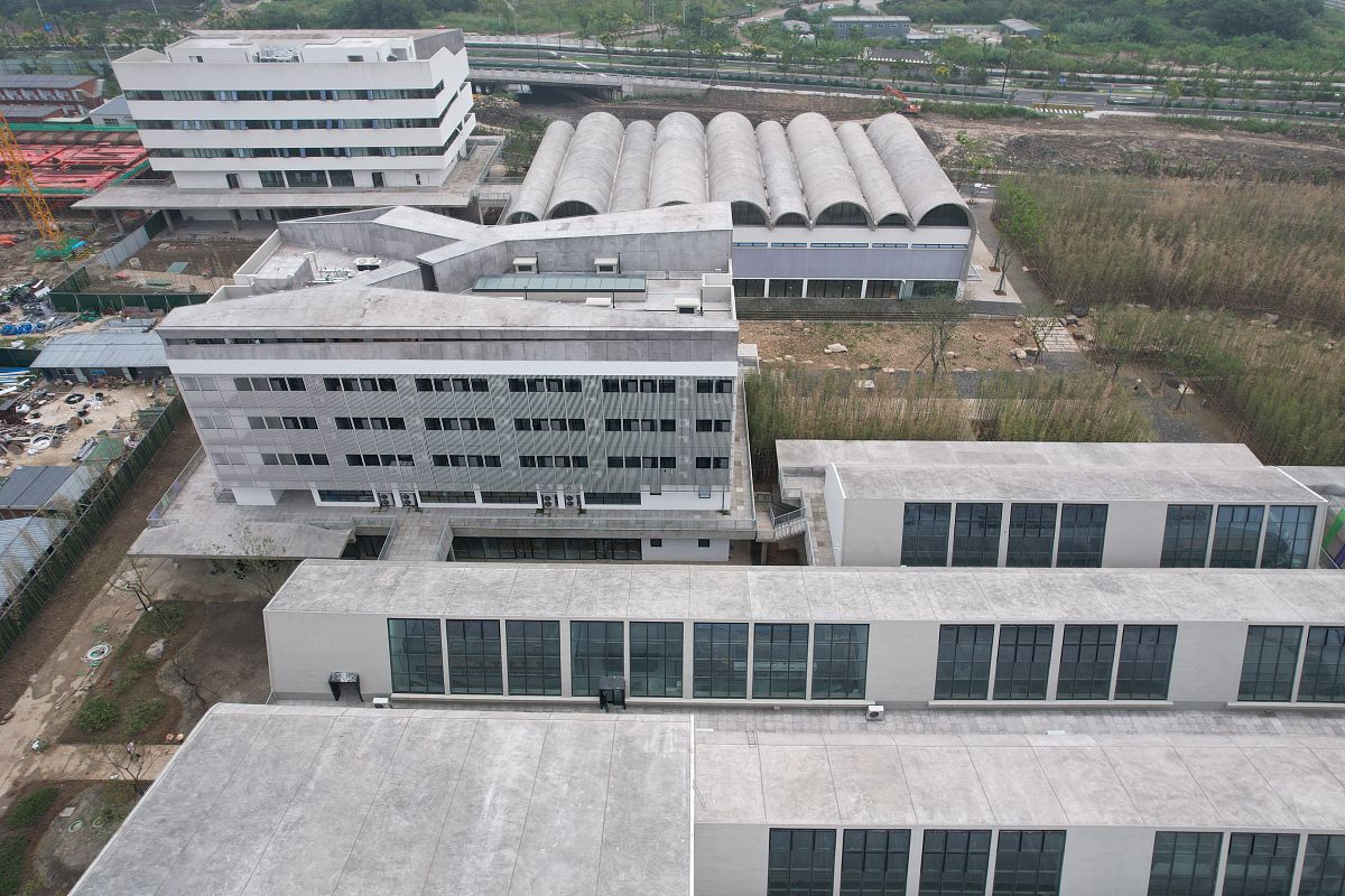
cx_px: 672
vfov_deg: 57.2
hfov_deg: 78.6
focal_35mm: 22
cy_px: 448
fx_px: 822
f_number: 2.8
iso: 100
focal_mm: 8.38
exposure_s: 1/1250
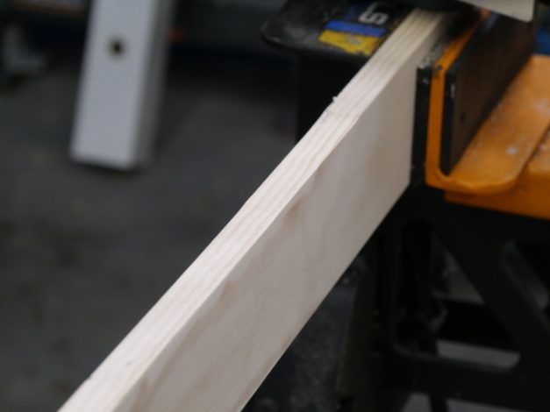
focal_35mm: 130
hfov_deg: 15.2
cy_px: 206
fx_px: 2065
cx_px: 275
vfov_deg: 11.4
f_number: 5.3
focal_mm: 65
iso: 1600
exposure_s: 1/160
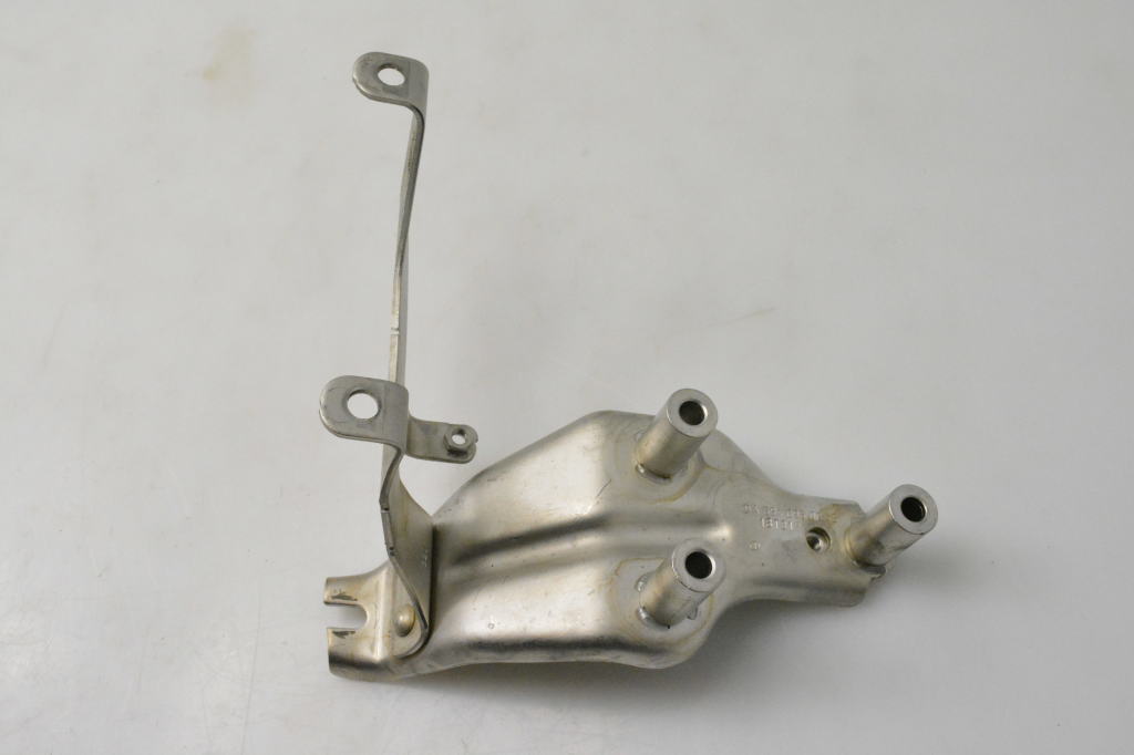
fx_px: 1417
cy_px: 378
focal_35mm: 45
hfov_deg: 43.6
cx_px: 567
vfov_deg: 29.8
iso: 6400
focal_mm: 30
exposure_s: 1/500
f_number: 11
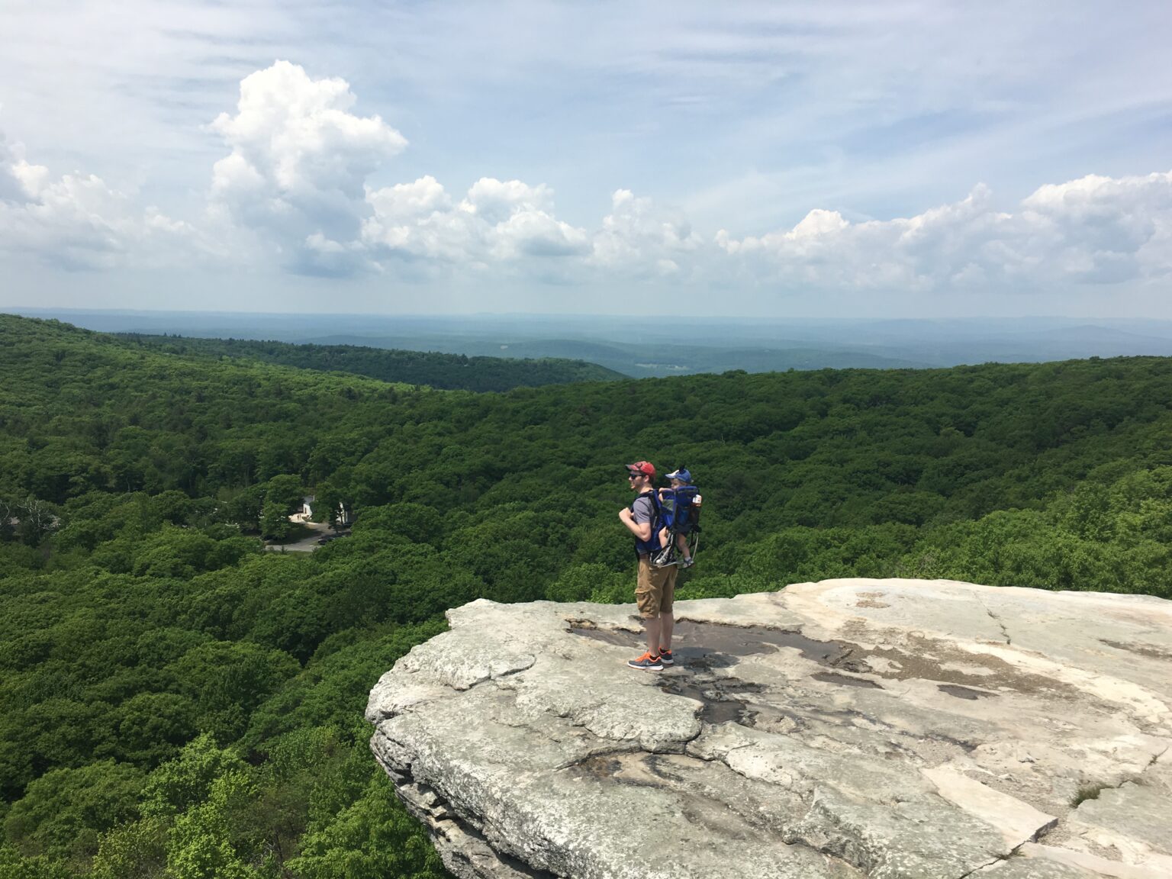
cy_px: 440
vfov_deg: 48.2
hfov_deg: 61.7
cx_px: 586
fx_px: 982
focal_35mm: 29
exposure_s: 1/2137
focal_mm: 4.15
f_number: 2.2
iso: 25
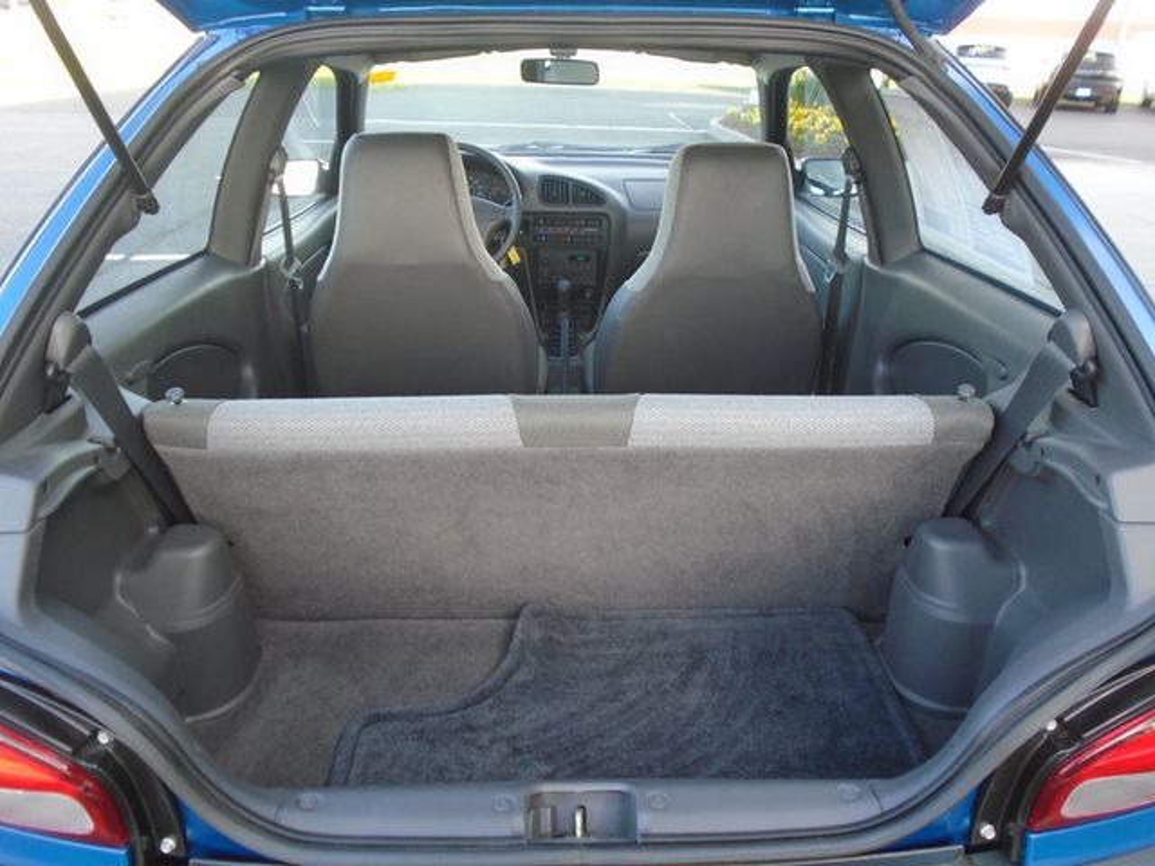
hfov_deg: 67.3
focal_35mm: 26
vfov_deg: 53.1
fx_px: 868
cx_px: 578
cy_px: 433
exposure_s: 1/50
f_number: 3.2
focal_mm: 4.6
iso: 100
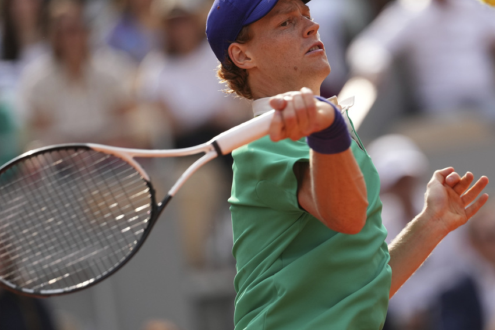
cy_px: 220
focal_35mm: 494
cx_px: 373
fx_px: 6793
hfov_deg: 4.2
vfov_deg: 2.8
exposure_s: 1/4000
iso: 640
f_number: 2.8
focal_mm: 300
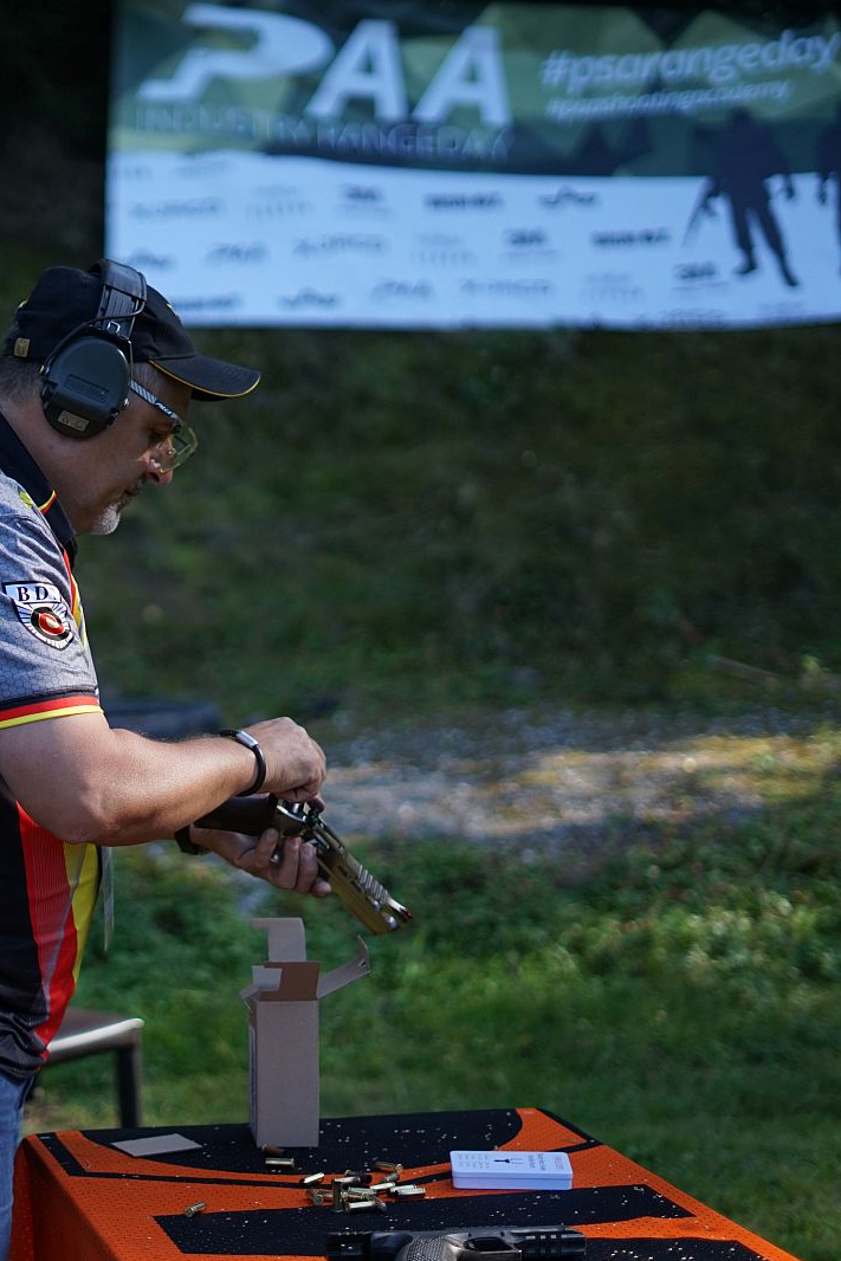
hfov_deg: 17.6
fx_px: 2662
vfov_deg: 26.6
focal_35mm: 76
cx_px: 17
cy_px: 634
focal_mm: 50
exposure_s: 1/3200
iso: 320
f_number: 1.8
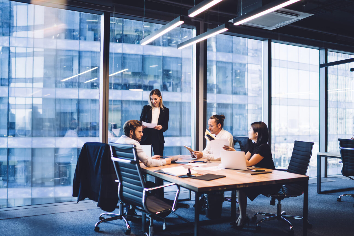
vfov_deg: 37.9
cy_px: 118
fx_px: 344
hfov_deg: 54.4
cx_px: 177
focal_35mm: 35
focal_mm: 35
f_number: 1.6
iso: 400
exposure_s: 1/400
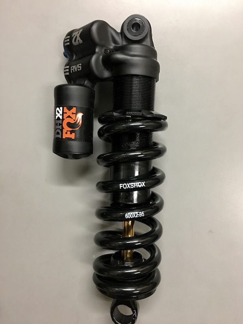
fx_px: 271
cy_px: 162
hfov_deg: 48.2
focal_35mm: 29
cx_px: 122
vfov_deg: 61.7
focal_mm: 4.15
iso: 100
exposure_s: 1/10
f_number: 2.2
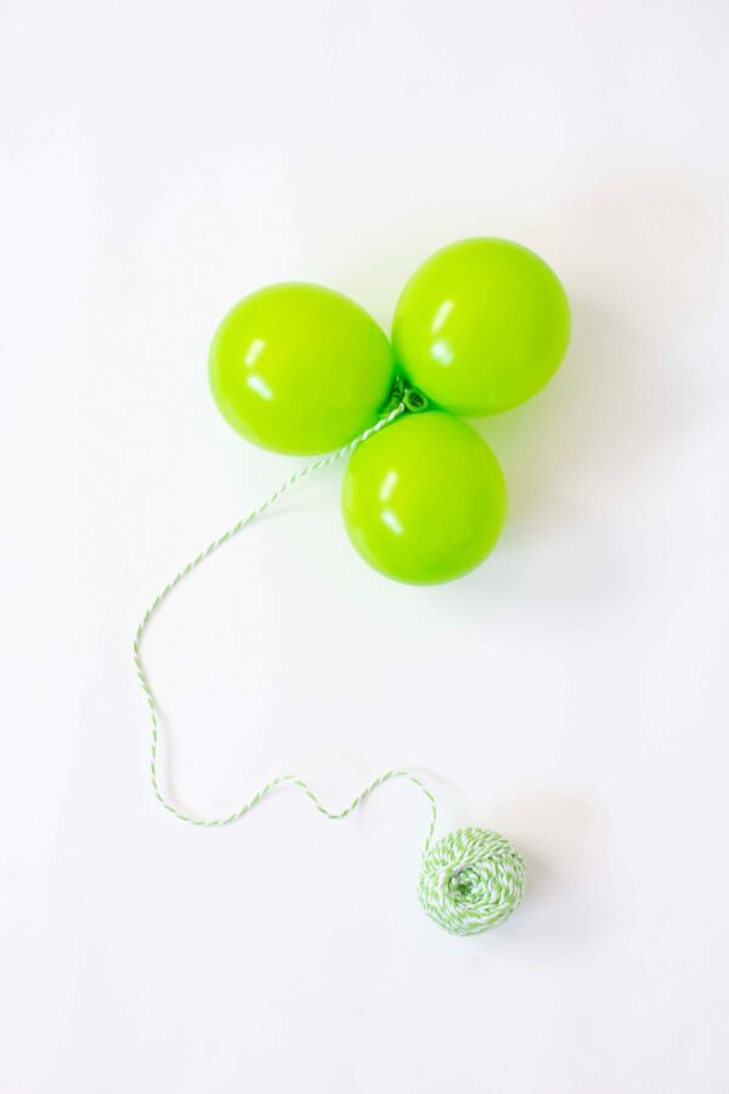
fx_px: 1595
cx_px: 364
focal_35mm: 52
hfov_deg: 25.8
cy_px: 547
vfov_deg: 37.9
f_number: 4
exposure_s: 1/320
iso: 1250
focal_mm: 35
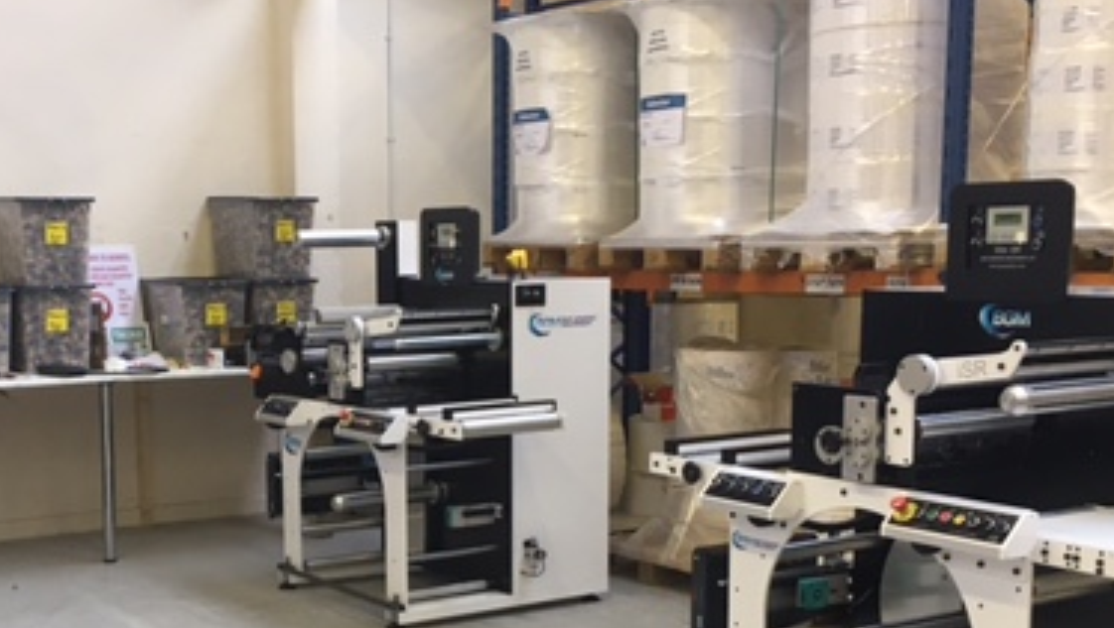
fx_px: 1596
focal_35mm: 54
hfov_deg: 38.0
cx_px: 363
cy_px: 470
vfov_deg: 22.1
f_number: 2.2
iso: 80
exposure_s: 1/33
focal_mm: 4.15
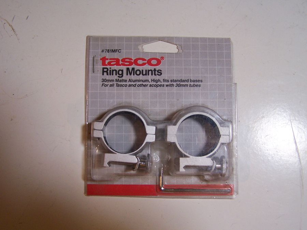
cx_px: 154
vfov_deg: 37.7
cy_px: 115
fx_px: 337
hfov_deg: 49.0
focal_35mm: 38
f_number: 2.8
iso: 140
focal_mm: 6.3
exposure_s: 1/30
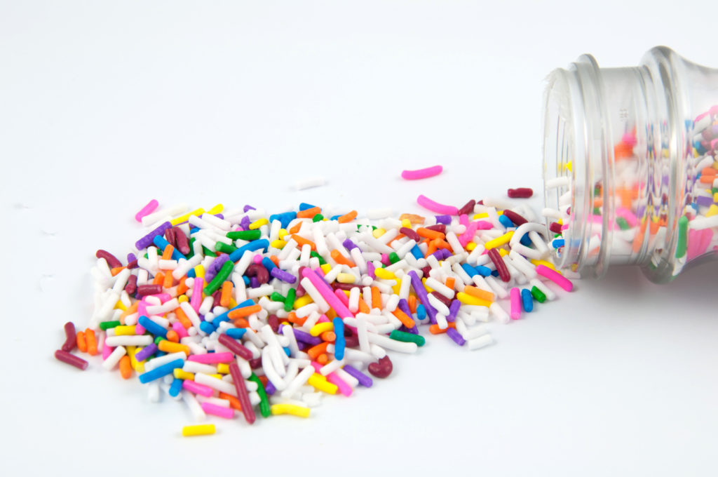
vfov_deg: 10.7
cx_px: 359
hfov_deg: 16.1
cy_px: 238
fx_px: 2540
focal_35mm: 128
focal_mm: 85
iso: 100
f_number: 14
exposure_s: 1/3.33
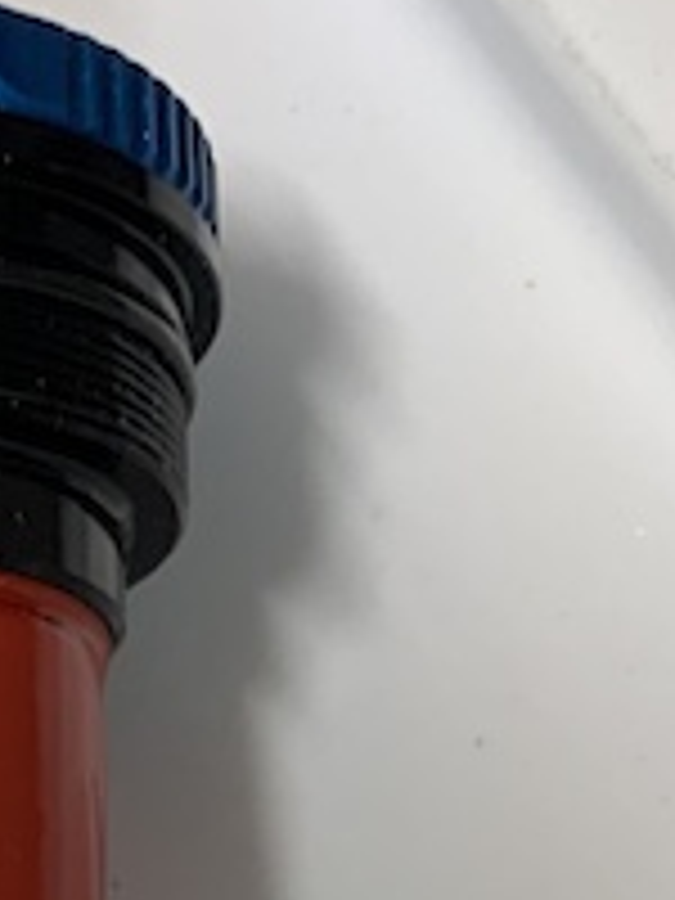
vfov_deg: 16.7
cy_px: 1444
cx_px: 18
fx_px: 2704
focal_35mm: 104
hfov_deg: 14.0
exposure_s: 1/60
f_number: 1.8
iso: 100
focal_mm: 4.25
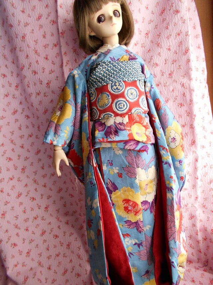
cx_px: 106
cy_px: 142
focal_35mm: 26
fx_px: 213
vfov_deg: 67.3
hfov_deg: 53.0
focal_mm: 4.6
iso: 320
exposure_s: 1/30
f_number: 3.2
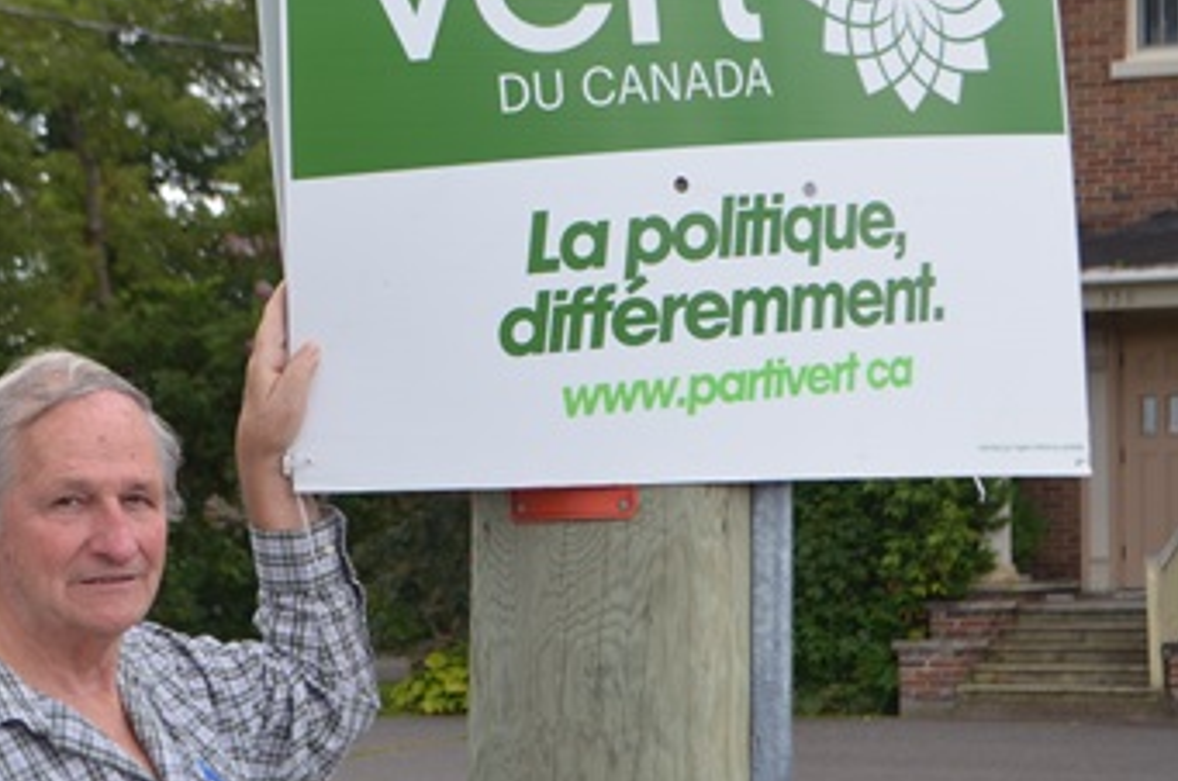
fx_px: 3495
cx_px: 356
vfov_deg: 12.7
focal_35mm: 107
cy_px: 477
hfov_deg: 19.1
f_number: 5
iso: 360
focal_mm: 38
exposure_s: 1/500
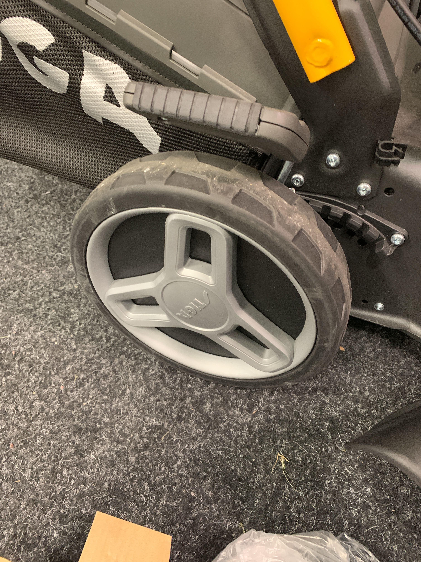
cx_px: 210
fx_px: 422
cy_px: 281
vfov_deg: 67.3
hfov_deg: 53.1
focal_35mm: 26
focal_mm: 4.25
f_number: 1.8
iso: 400
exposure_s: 1/30
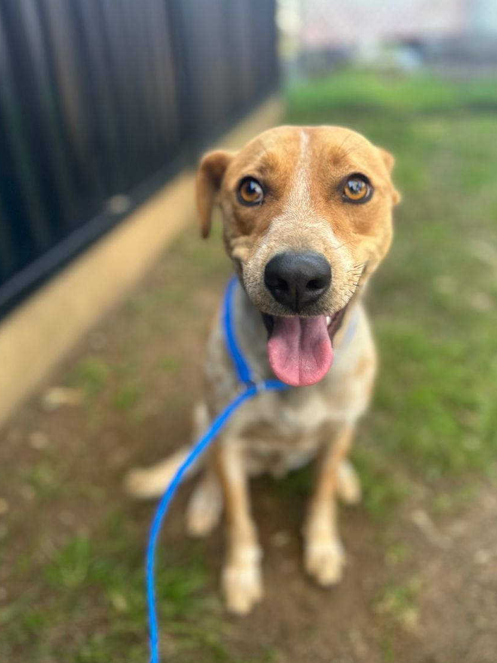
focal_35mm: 26
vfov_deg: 67.2
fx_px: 498
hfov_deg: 53.0
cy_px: 311
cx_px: 261
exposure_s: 1/121
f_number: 1.78
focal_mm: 6.86
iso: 160
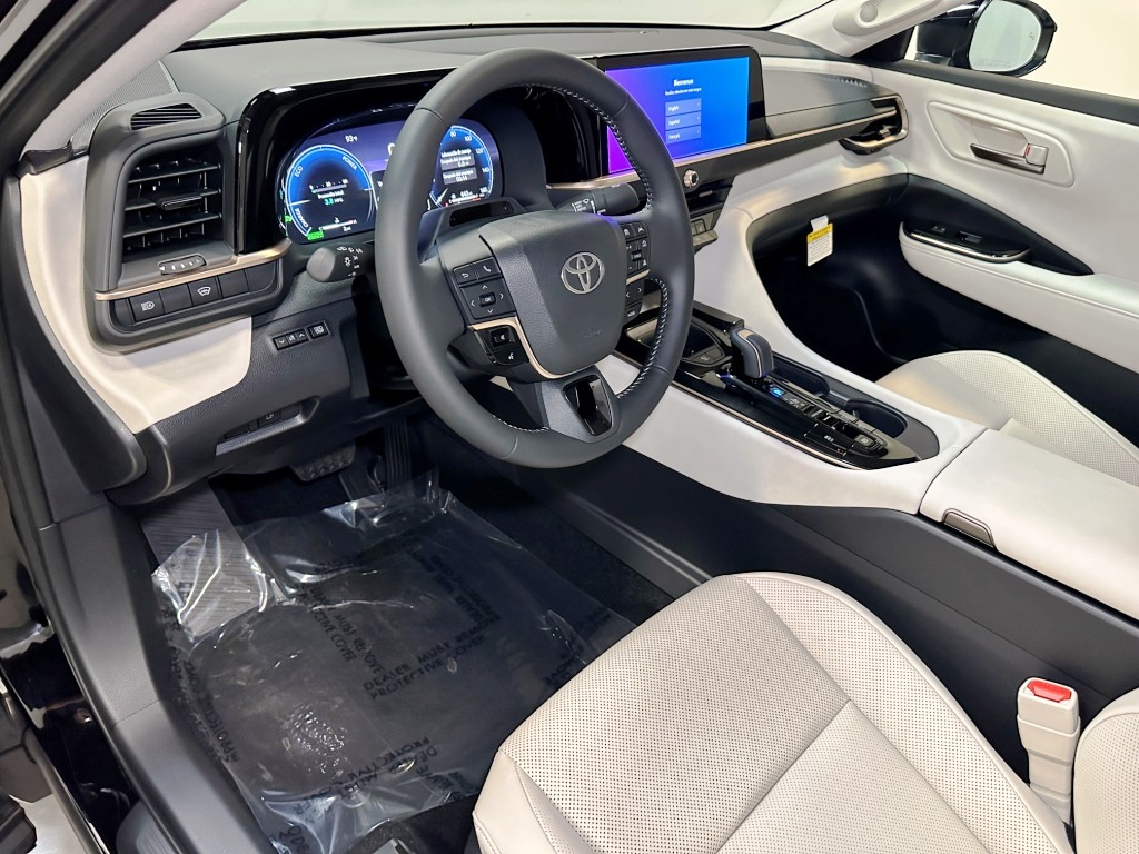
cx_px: 570
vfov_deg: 56.8
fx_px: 790
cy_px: 427
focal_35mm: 24
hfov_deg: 71.6
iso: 800
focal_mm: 6.86
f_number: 1.78
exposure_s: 1/60
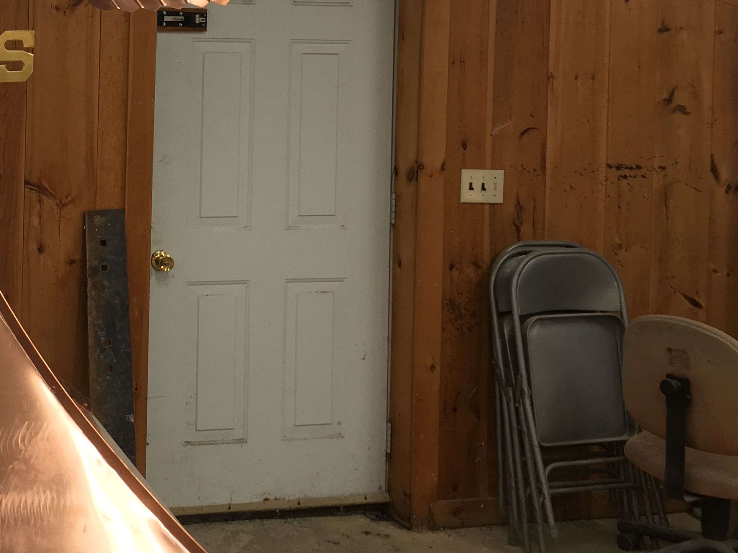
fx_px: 1322
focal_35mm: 62
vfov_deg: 23.0
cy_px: 54
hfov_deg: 29.1
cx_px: -10
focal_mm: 4.15
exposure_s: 1/40
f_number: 2.2
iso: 25
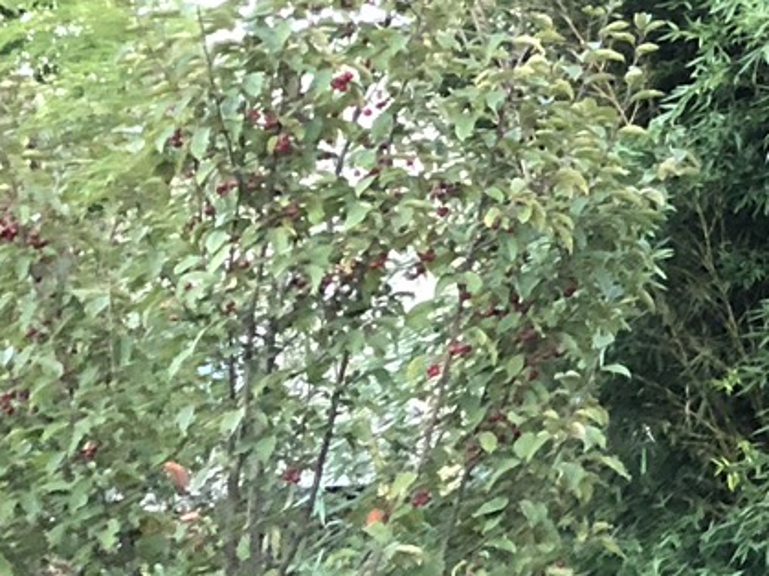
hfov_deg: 12.1
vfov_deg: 10.1
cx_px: 1716
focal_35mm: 137
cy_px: -525
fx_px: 3043
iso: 80
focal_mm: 4
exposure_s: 1/15
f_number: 1.8
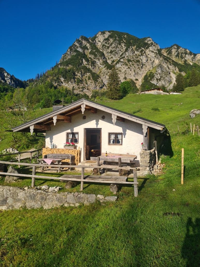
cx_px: 100
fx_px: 200
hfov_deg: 53.1
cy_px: 134
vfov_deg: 67.3
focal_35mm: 26
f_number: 1.8
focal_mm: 5.4
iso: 50
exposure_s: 1/3920
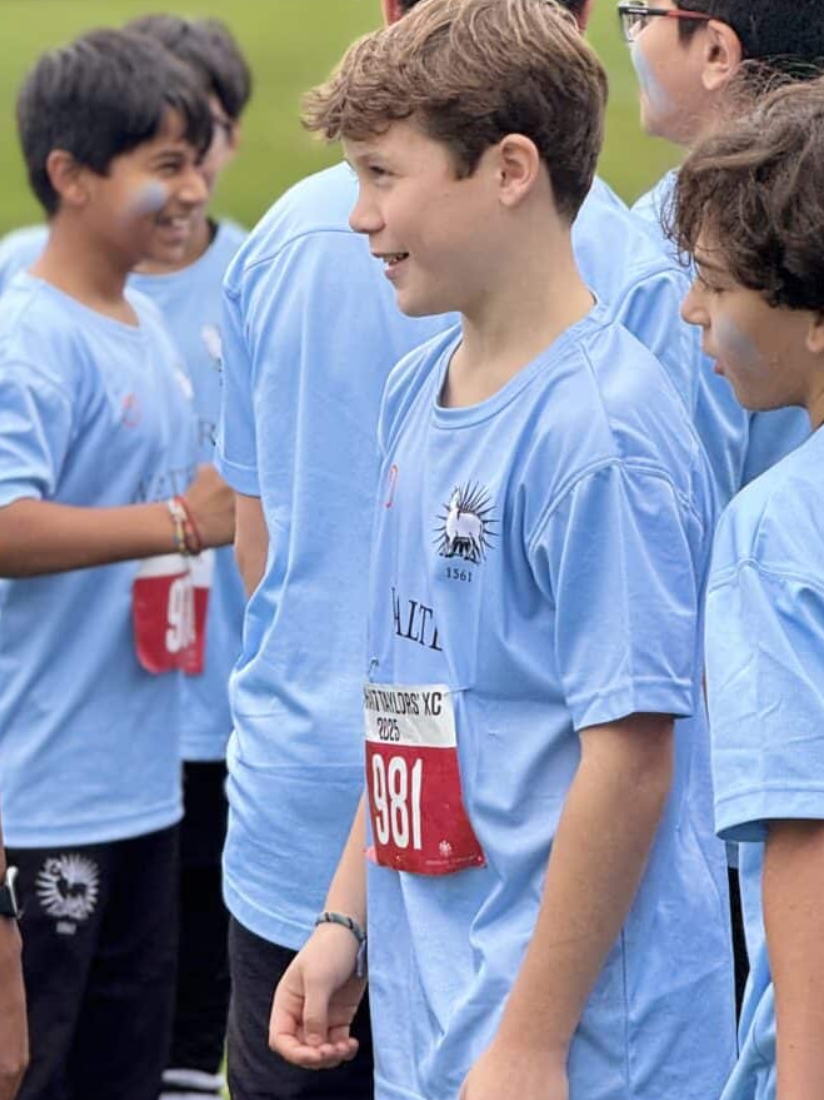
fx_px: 7397
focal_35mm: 233
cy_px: 379
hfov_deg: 6.4
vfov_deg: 8.5
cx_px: 89
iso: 50
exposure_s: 1/99
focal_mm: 15.66
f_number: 2.8
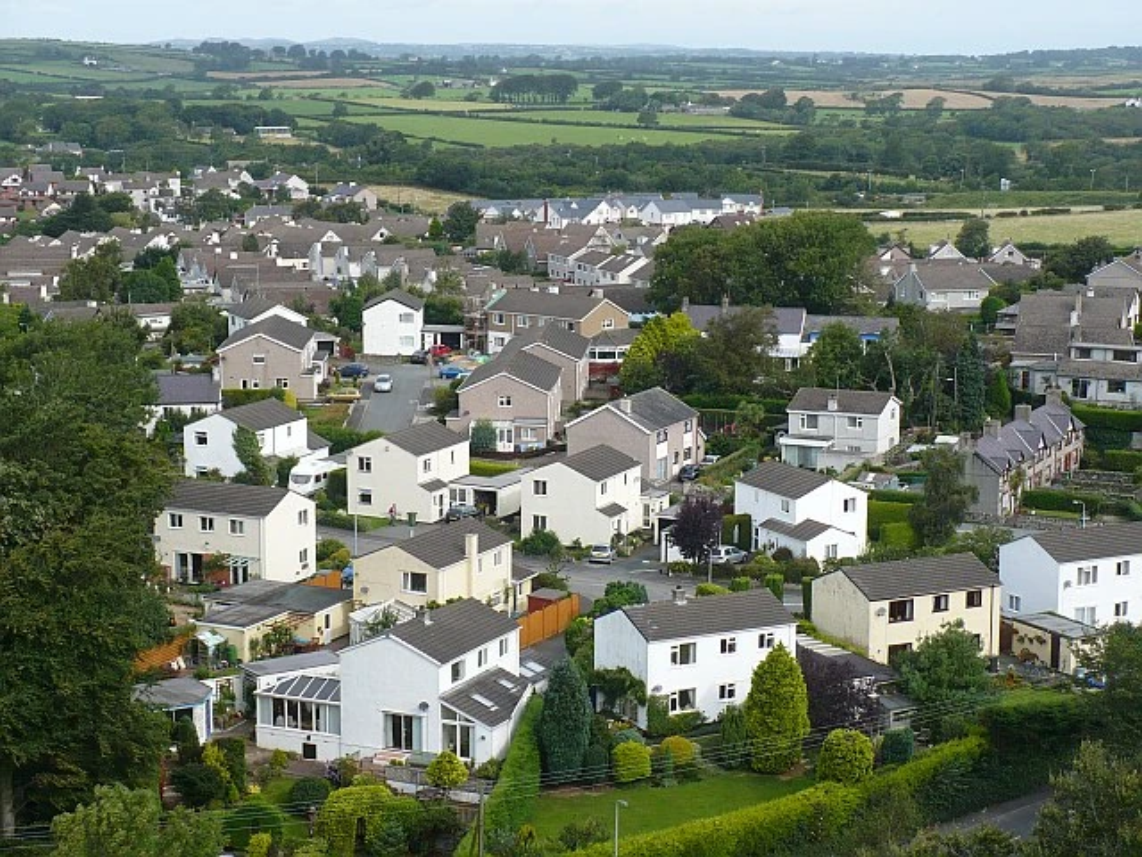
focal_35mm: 78
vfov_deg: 18.9
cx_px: 571
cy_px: 428
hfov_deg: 25.0
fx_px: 2573
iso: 100
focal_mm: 12.9
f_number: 3.3
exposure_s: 1/500
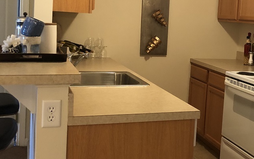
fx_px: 388
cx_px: 198
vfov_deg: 23.0
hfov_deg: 35.3
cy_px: 50
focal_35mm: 56
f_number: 1.8
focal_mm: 3.99
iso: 100
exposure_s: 1/12
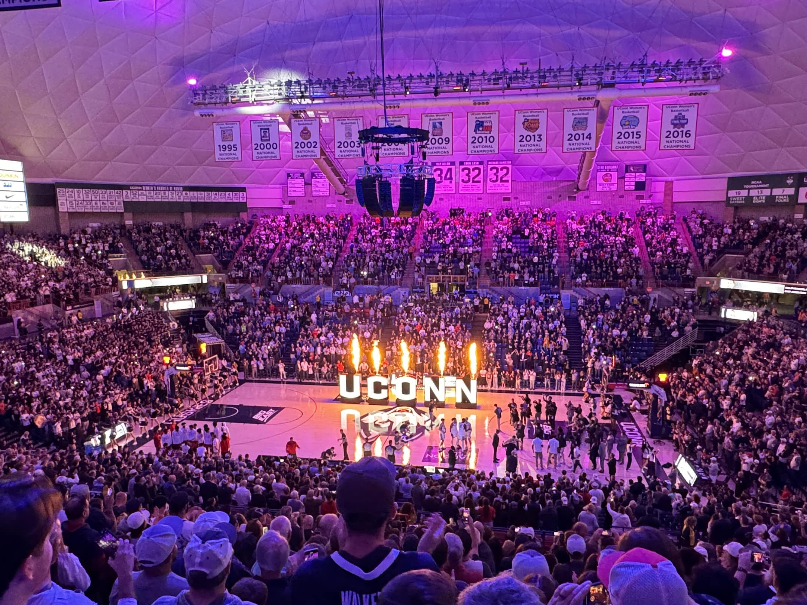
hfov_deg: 67.3
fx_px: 606
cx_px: 410
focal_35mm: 26
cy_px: 327
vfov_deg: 53.0
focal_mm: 2.22
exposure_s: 1/60
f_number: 2.2
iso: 500
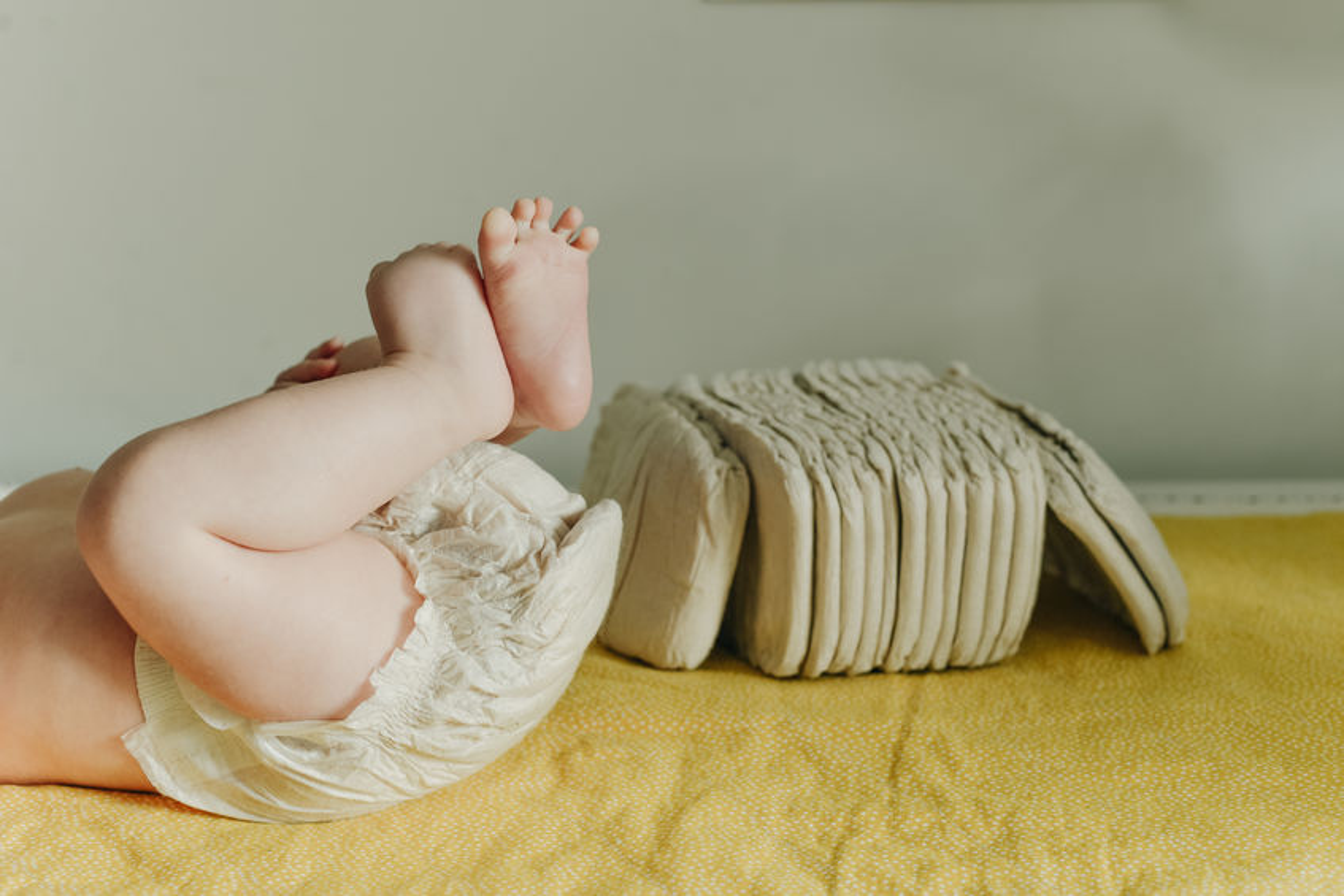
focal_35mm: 50
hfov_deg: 39.6
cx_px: 672
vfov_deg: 27.0
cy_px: 448
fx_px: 1867
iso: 200
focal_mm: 50
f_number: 5.6
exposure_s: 1/40
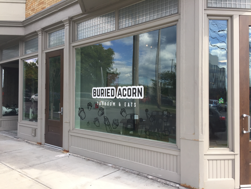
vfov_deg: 48.2
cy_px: 94
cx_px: 126
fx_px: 210
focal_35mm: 29
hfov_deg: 61.7
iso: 32
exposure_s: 1/608
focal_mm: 4.15
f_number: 2.2
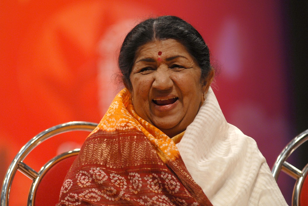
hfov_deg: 6.9
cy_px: 103
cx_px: 154
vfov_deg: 4.6
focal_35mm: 300
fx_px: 2569
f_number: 3.5
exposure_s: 1/160
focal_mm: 200
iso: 400
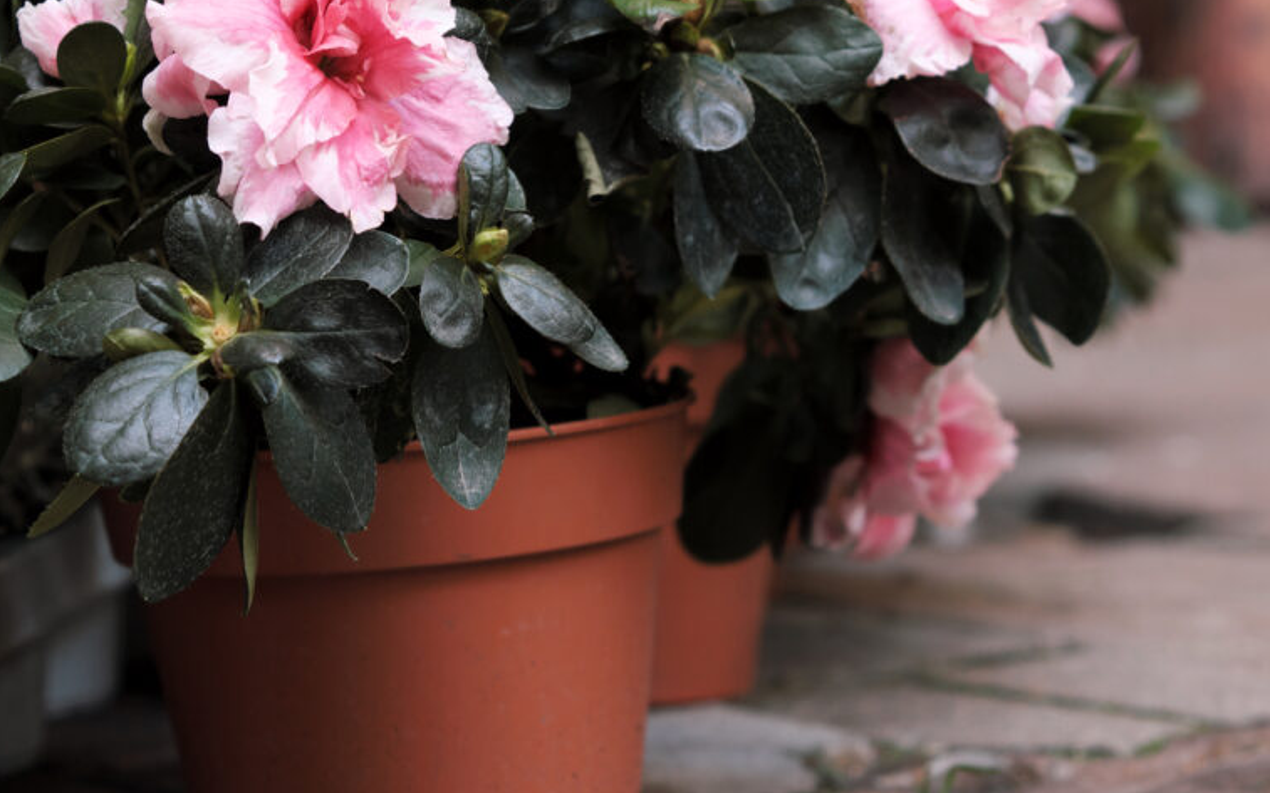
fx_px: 4084
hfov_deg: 17.6
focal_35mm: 118
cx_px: 438
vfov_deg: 11.1
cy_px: 325
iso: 500
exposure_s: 1/58
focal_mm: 48.4
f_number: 4
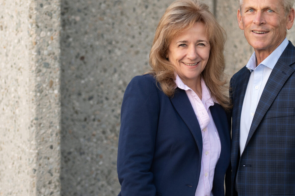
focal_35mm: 162
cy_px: 95
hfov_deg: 12.6
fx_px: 1327
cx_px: 238
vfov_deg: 8.5
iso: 400
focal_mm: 92
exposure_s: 1/1000
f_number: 2.8
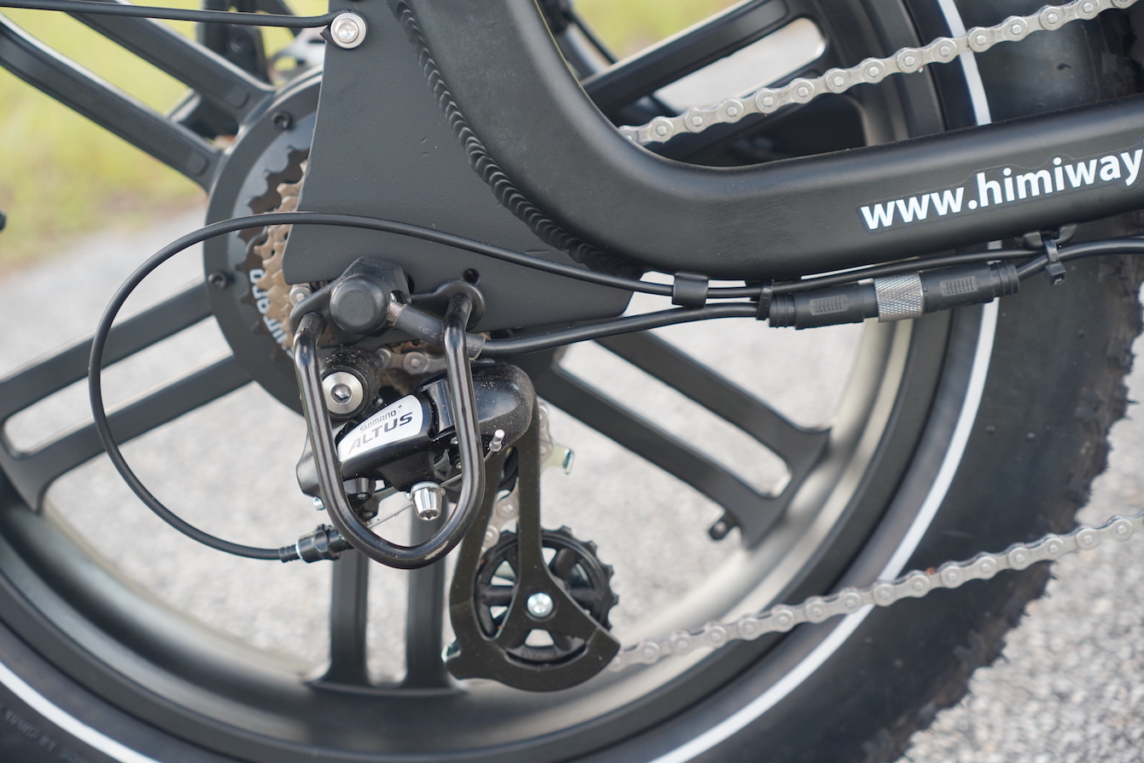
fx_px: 2097
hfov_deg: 30.5
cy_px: 382
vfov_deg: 20.6
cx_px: 572
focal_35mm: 66
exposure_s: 1/80
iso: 320
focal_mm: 44
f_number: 2.8
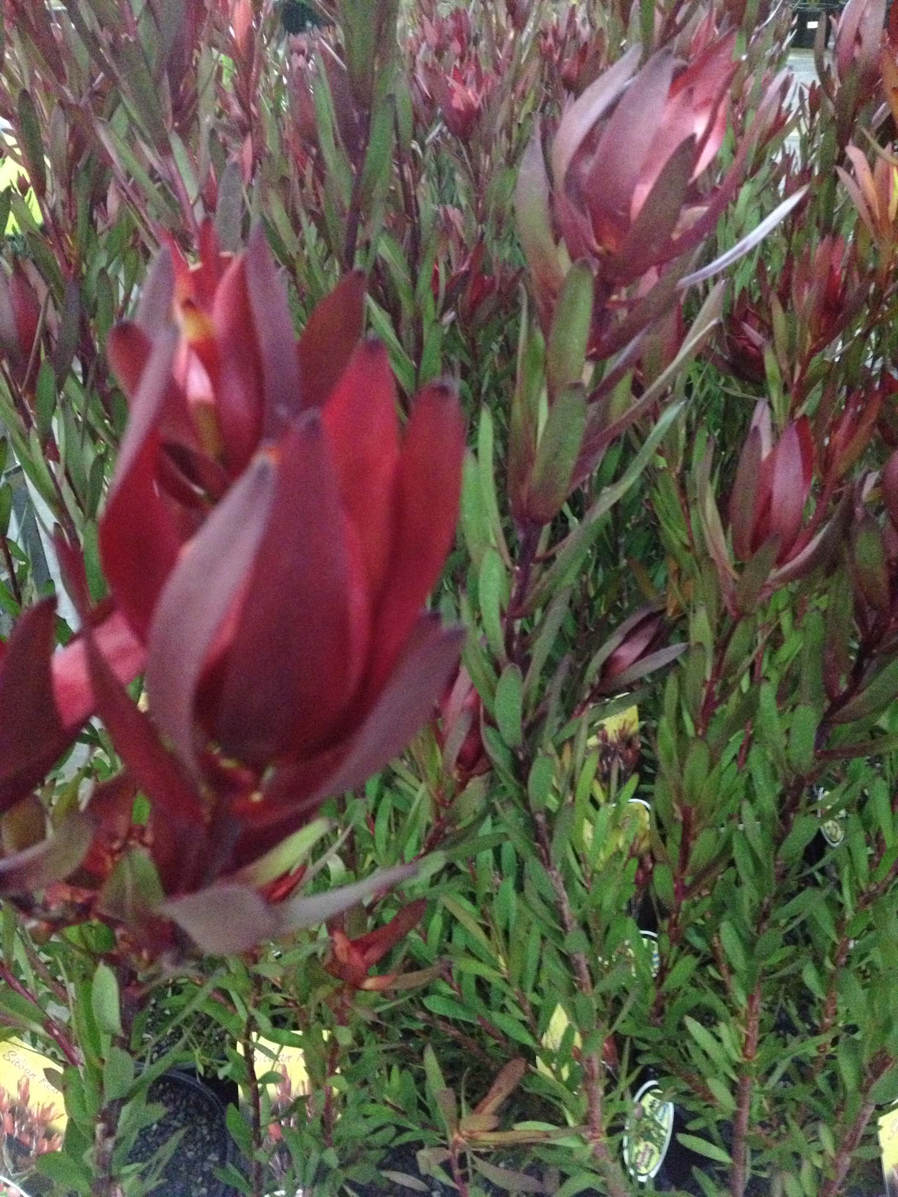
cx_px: 449
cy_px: 598
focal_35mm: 35
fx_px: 1211
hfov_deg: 40.7
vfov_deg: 52.6
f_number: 2.4
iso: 800
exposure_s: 1/15
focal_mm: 4.28
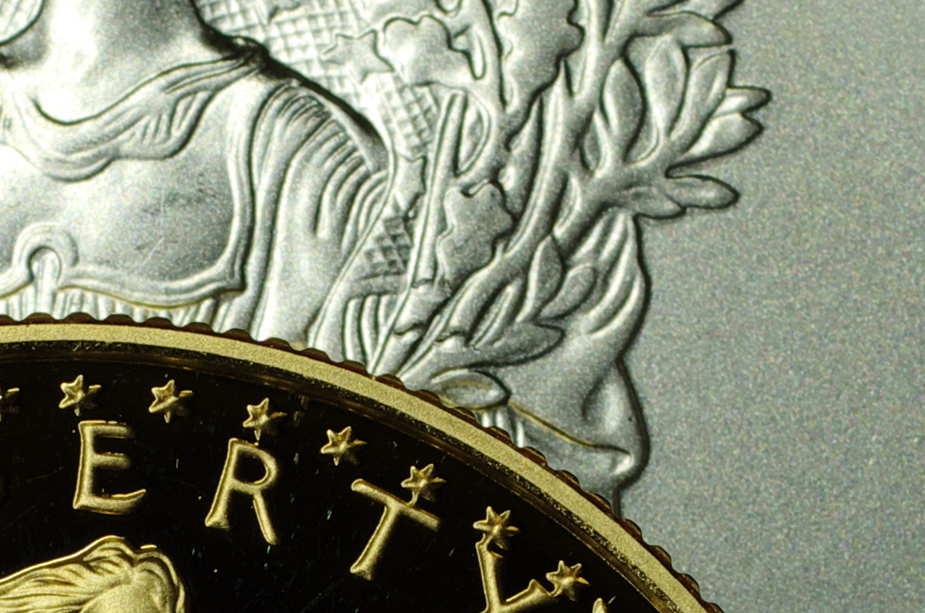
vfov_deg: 4.3
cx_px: 89
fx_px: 8205
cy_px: 818
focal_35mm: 320
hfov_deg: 6.4
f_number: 9
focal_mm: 50
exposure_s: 1/8
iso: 100
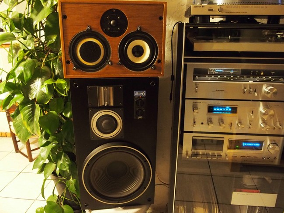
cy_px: 106
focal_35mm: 28
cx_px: 142
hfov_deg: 63.4
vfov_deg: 49.8
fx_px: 230
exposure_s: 1/10
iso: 1250
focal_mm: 6
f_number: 2.8
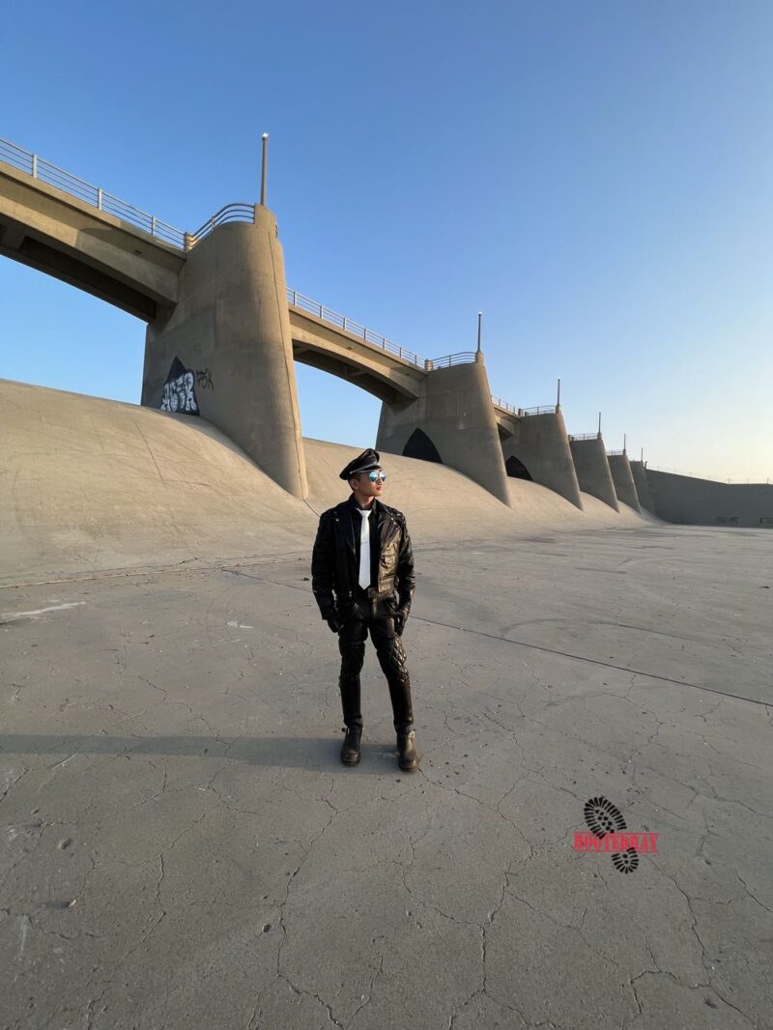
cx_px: 386
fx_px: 387
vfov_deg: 106.2
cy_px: 515
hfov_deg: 89.9
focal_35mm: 13
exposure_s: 1/401
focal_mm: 1.57
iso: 32
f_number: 1.8
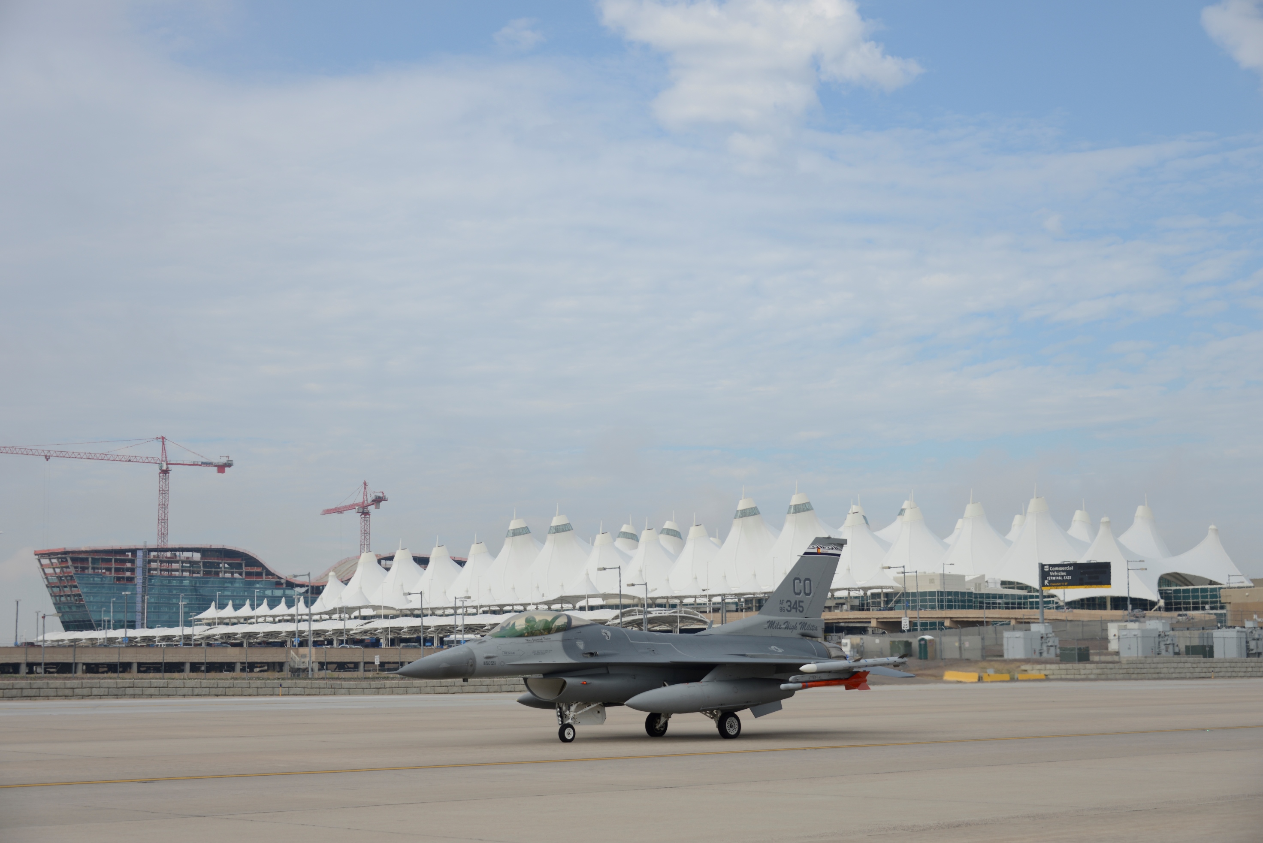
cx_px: 632
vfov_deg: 24.2
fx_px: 1965
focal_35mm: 56
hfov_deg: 35.6
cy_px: 422
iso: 100
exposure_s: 1/640
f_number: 5
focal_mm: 56
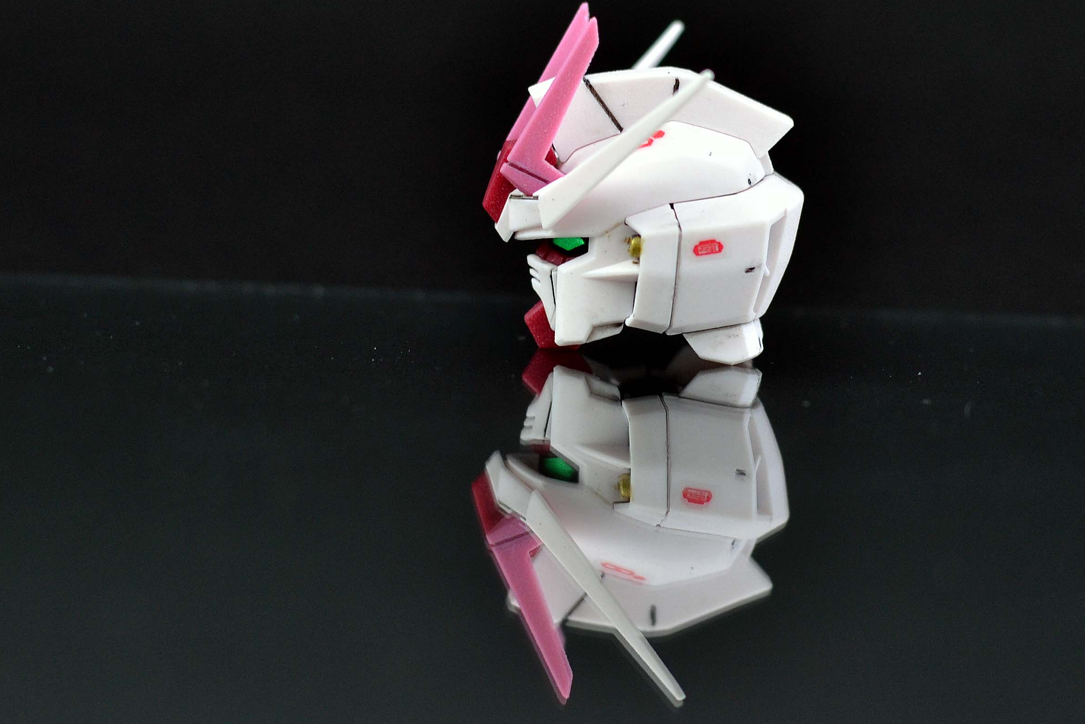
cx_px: 672
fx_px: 4400
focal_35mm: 146
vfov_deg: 9.4
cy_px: 274
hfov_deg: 14.0
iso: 200
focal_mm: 50
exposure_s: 1/50
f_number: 3.5
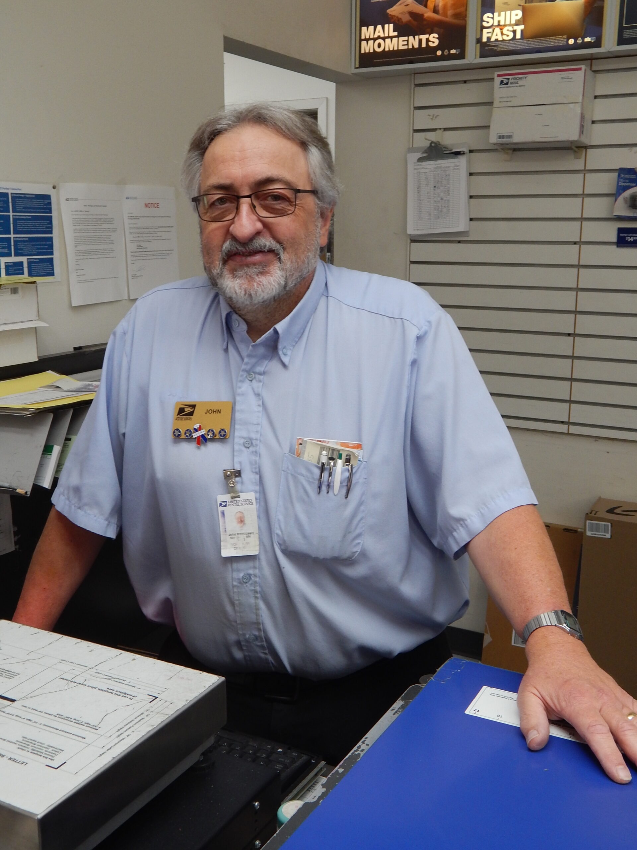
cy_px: 425
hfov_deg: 37.7
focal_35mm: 38
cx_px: 318
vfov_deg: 49.0
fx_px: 932
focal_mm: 6.8
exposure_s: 1/30
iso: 180
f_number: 3.4
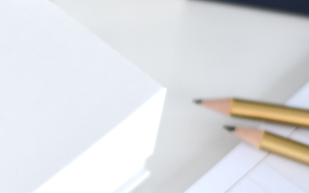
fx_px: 1912
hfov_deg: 9.1
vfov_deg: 5.8
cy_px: 130
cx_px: -115
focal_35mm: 227
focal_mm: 50
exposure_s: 1/60
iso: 100
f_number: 1.8
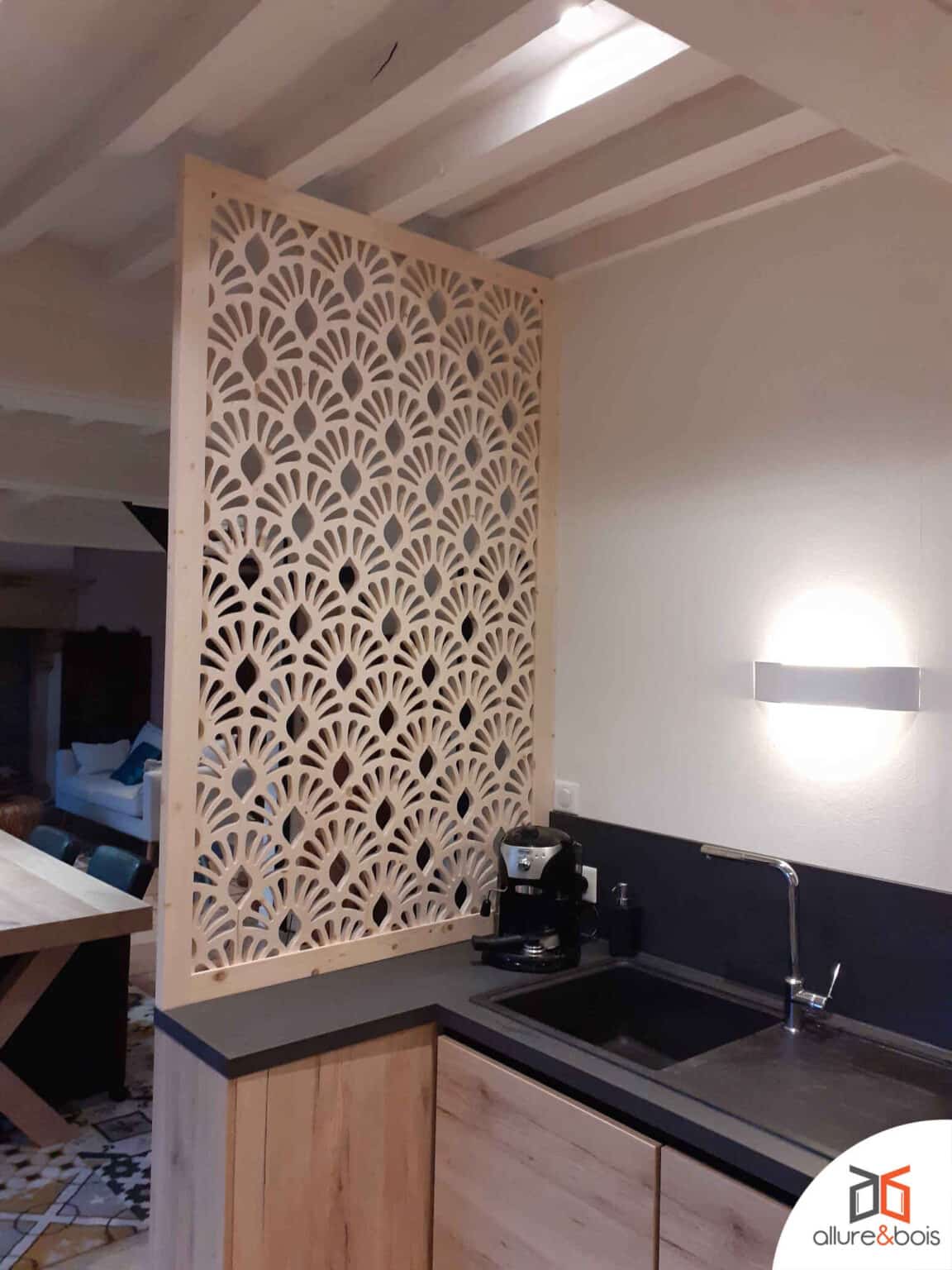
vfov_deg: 65.3
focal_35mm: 27
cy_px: 635
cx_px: 476
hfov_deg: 51.4
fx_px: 990
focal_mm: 3.6
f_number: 1.9
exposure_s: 1/50
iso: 200
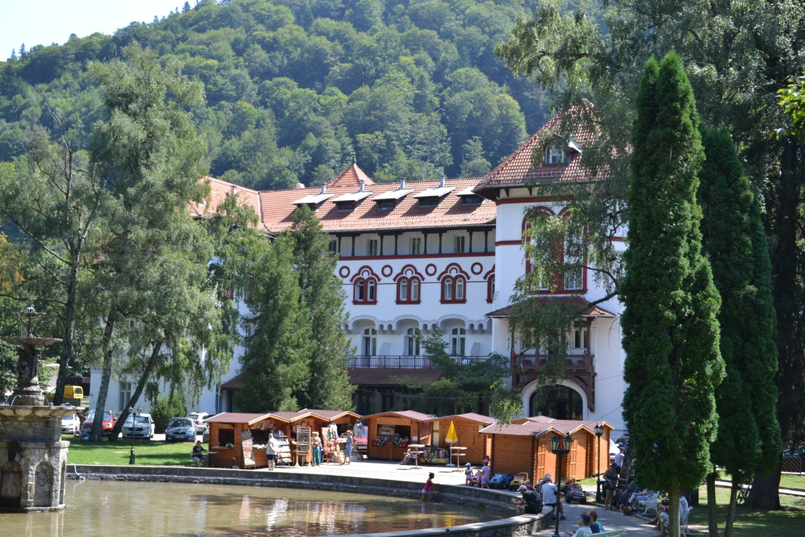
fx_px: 1207
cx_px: 402
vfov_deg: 25.1
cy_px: 268
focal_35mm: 54
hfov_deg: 36.9
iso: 100
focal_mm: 36
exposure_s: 1/125
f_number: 5.6
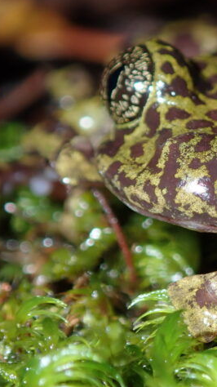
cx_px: 265
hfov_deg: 7.5
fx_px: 1650
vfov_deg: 13.4
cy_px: 178
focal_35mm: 161
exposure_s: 1/8
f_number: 14
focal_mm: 18
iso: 160
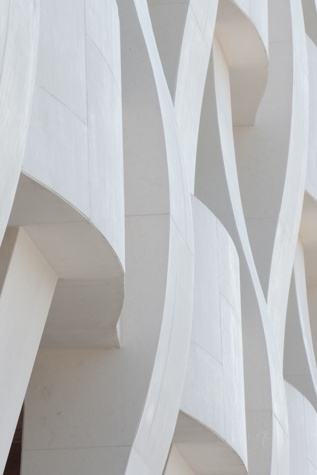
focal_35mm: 372
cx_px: 46
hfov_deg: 3.7
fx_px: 4913
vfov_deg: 5.5
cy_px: 132
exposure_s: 1/40
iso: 100
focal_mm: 200
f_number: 16
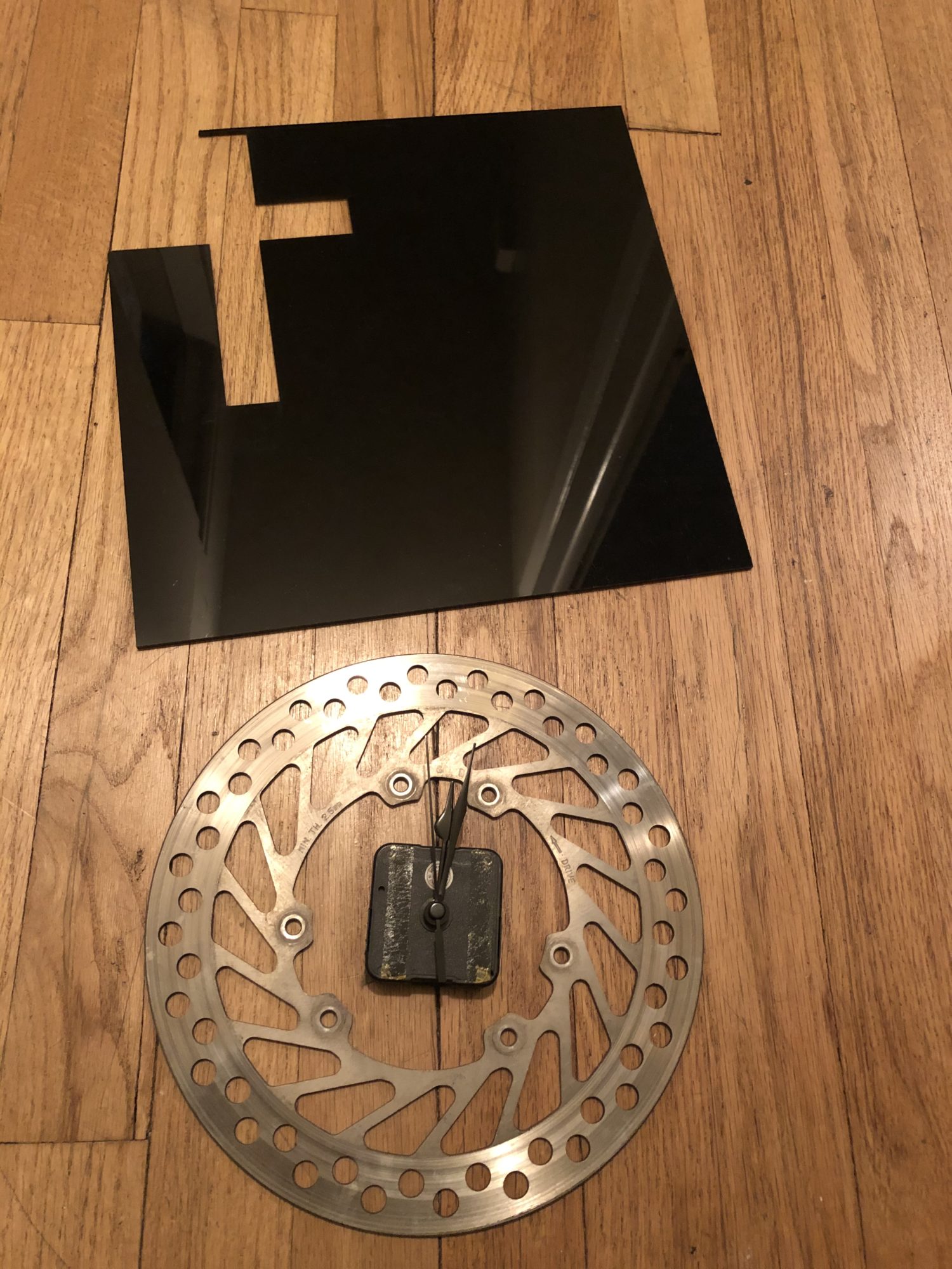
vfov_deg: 63.4
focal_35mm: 28
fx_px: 1027
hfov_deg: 49.7
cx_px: 476
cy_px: 634
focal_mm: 3.99
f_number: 1.8
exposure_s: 1/4
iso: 100
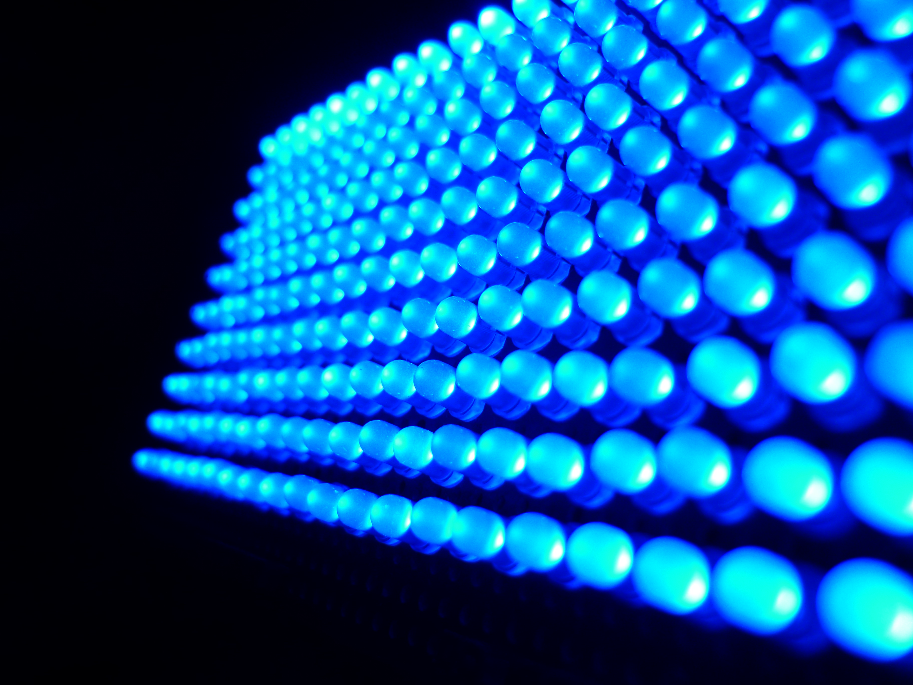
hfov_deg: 55.4
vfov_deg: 42.9
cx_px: 456
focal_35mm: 33
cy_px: 342
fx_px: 870
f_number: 2.8
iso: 80
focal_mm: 5.5
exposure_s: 1/80
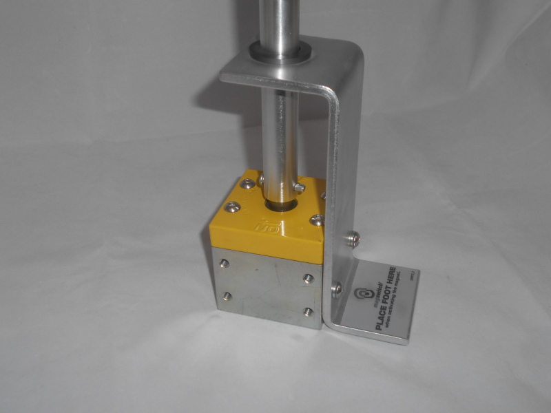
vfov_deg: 36.8
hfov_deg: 47.9
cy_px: 206
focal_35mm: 39
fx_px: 621
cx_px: 276
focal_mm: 6.7
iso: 80
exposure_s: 1/30
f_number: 3.9
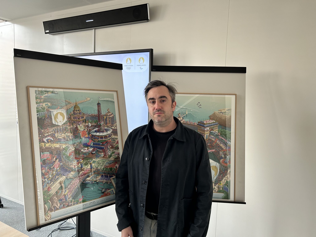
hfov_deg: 67.3
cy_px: 118
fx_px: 237
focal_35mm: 26
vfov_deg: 53.1
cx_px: 158
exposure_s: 1/60
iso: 64
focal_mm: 5.7
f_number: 1.5
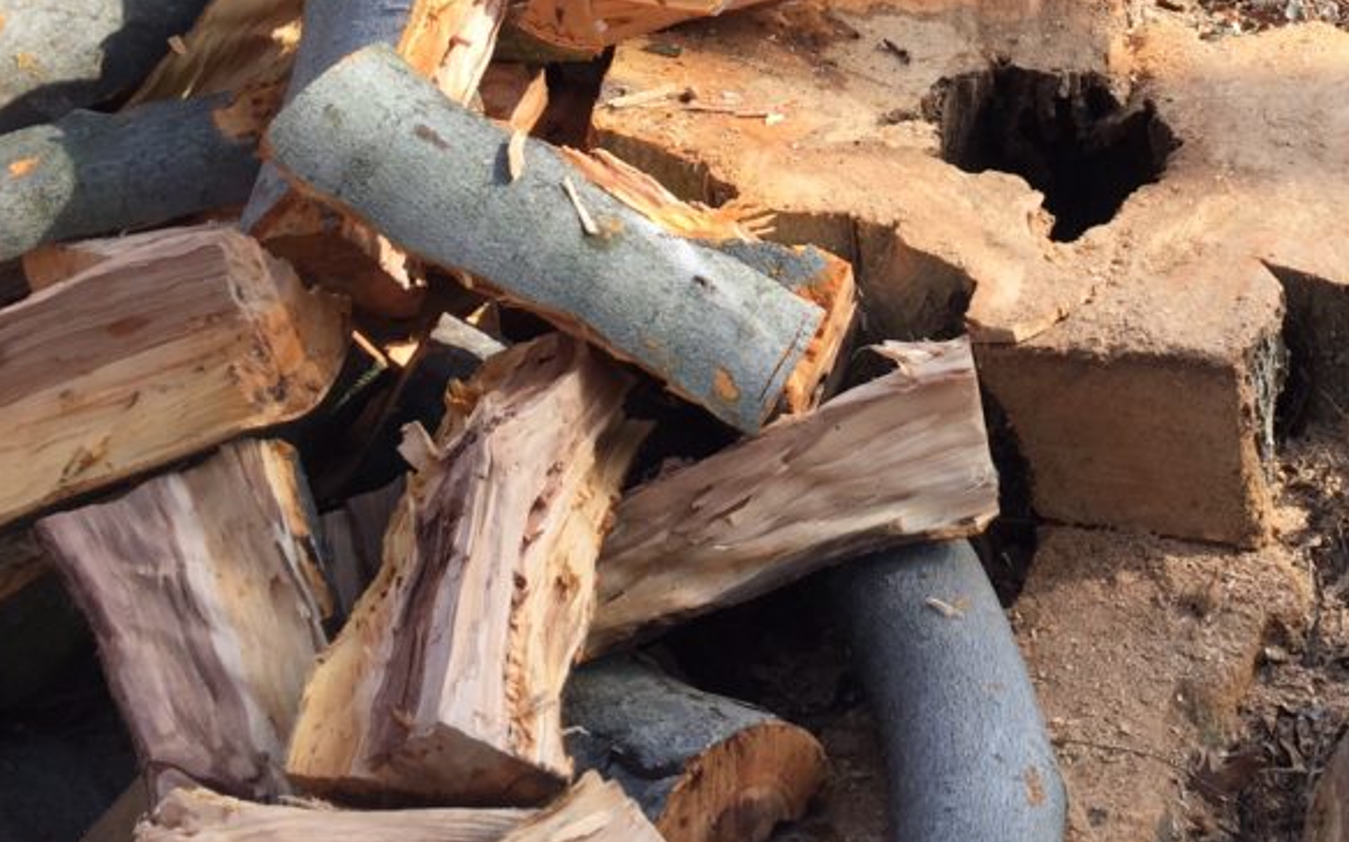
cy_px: 53
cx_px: 1055
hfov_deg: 36.4
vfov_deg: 23.2
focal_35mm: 54
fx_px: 1985
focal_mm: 4.15
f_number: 2.2
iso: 32
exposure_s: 1/670
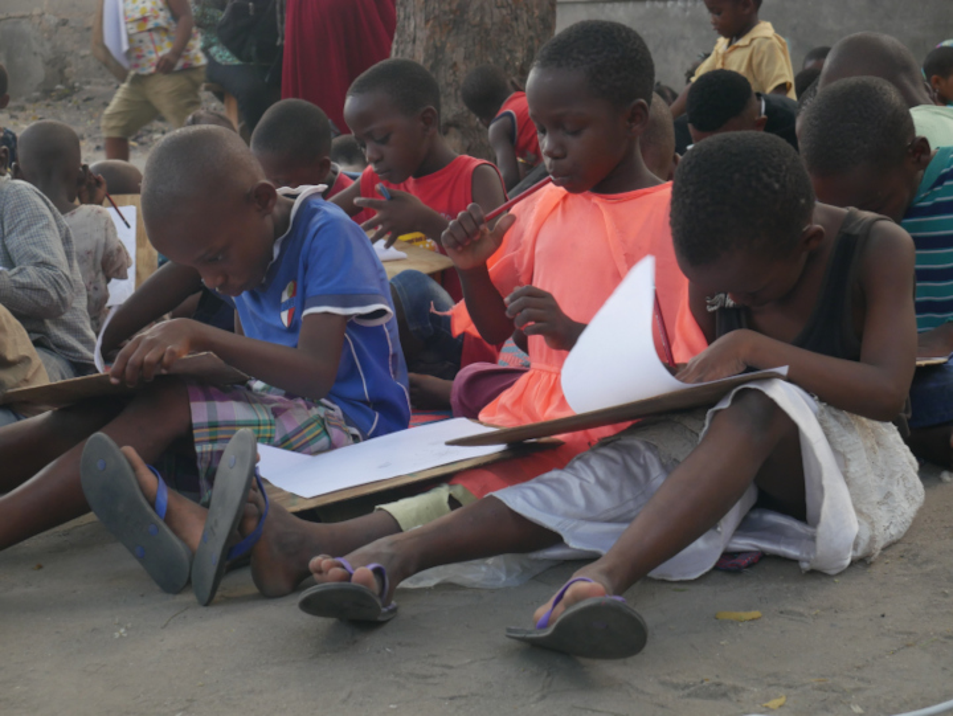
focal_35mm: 68
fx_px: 1873
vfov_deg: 21.6
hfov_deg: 28.5
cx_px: 476
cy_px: 358
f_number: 5.4
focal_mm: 34
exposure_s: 1/80
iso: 640
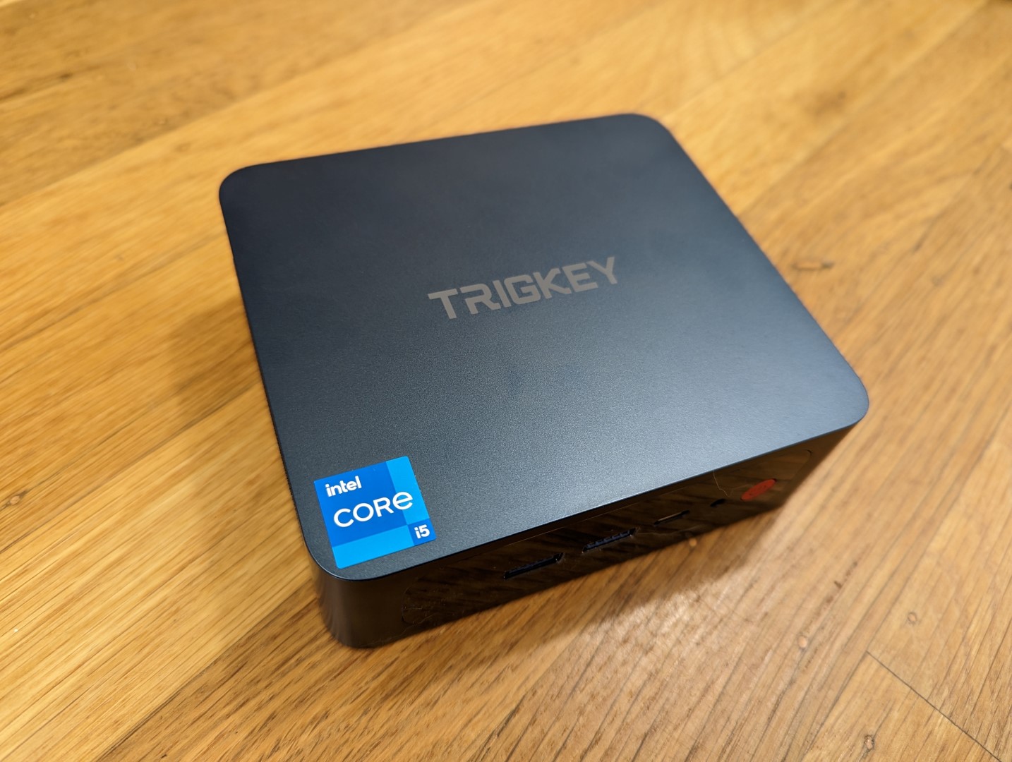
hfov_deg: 71.5
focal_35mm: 24
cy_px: 381
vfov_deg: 56.9
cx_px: 506
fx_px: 703
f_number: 1.85
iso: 108
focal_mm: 6.81
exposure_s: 1/24
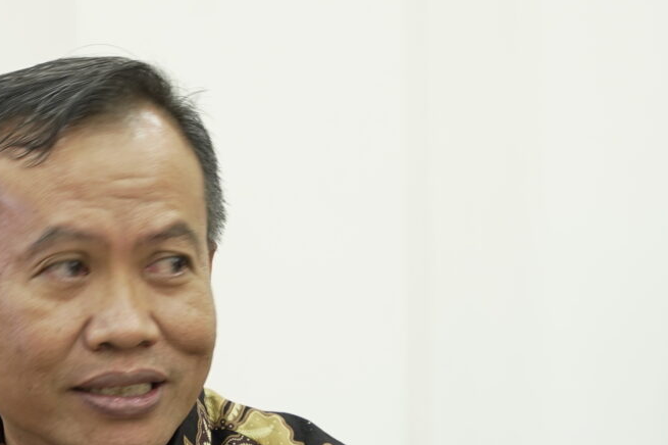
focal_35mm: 219
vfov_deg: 6.2
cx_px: 106
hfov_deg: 9.4
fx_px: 4061
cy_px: 440
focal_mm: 70
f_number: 4
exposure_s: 1/30
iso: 640
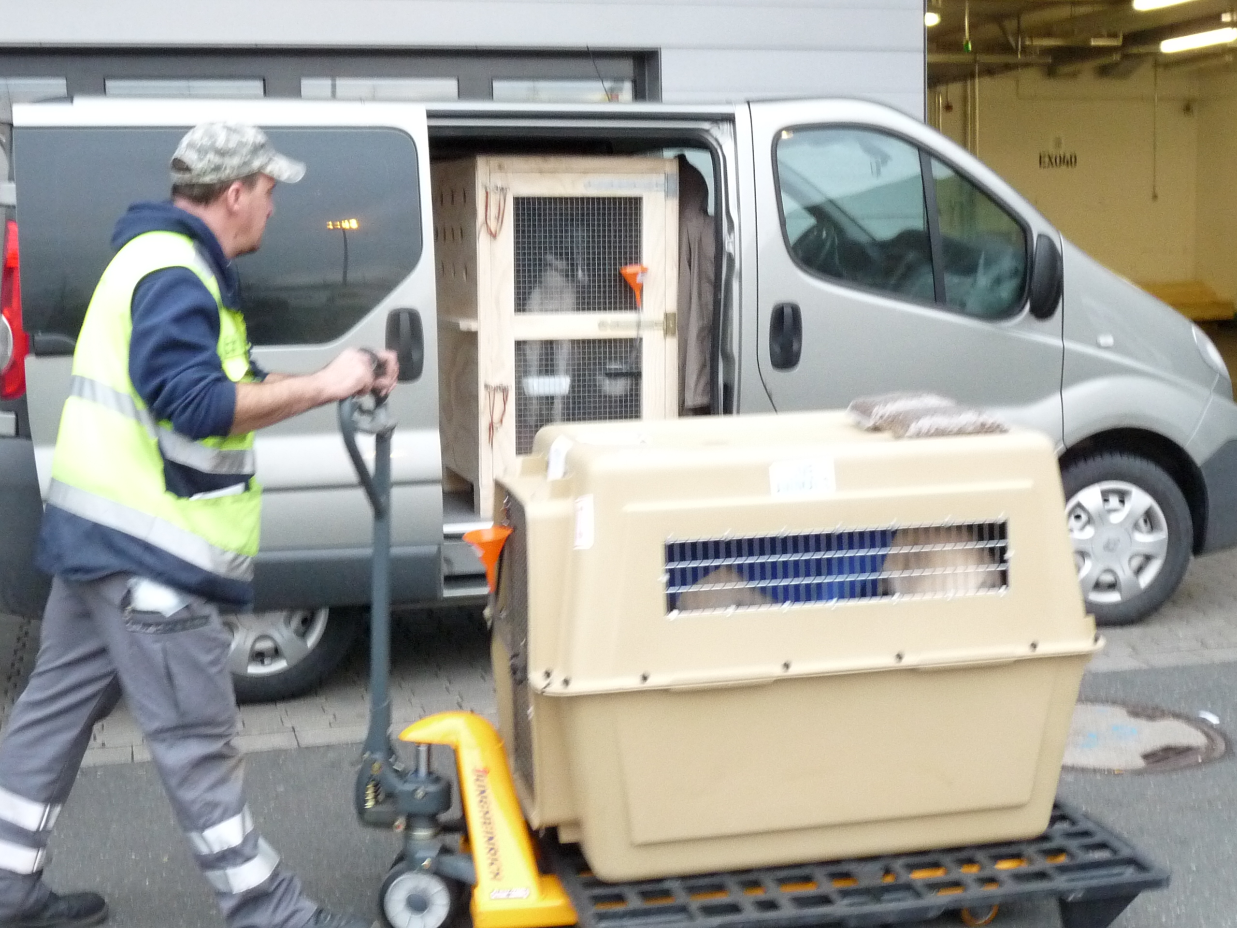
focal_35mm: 48
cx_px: 618
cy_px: 464
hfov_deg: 39.7
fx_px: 1715
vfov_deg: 30.3
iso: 400
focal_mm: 6.1
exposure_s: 1/60
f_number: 3
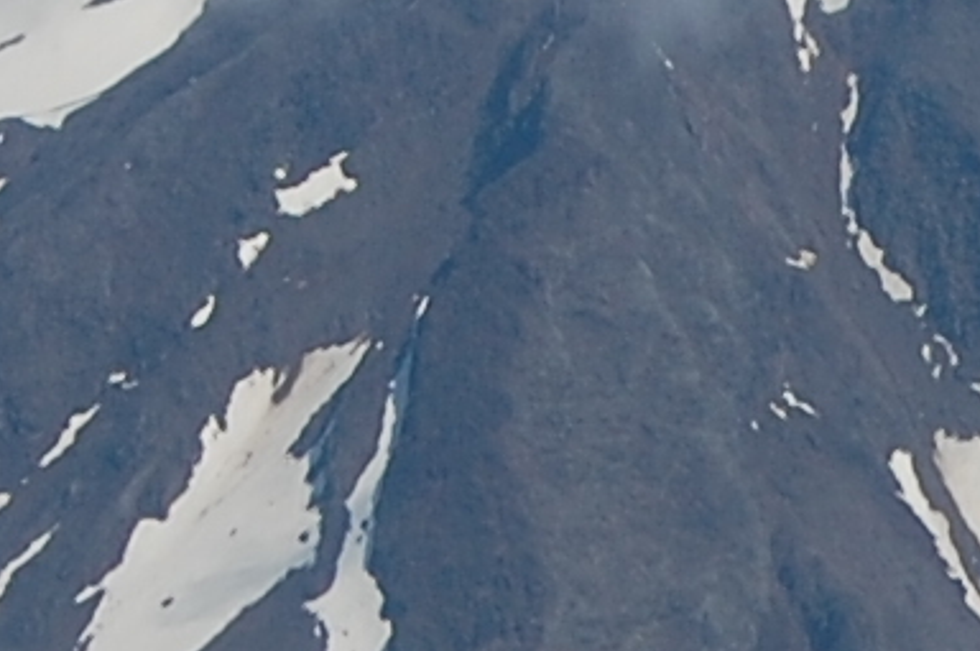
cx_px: 2259
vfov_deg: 2.1
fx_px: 17561
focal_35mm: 646
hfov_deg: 3.2
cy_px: 572
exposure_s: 1/400
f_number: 11
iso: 200
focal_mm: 55
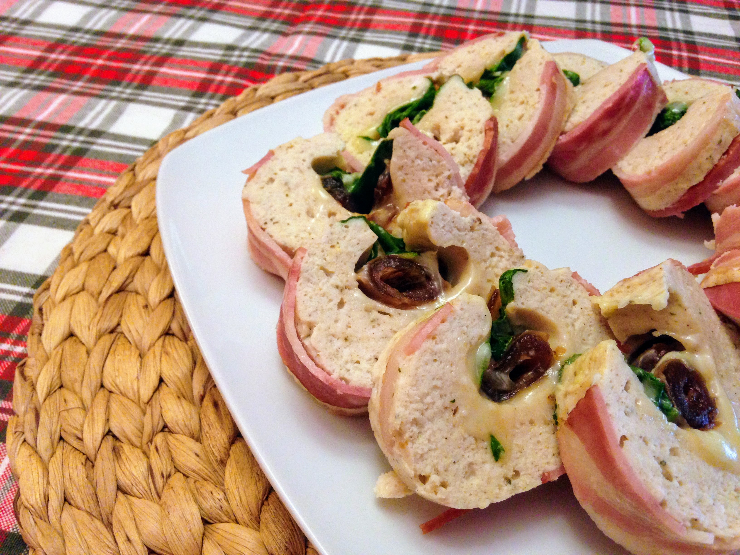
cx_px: 370
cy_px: 278
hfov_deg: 55.4
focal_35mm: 33
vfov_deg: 42.9
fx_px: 705
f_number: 2.4
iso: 200
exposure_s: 1/20
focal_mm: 4.12
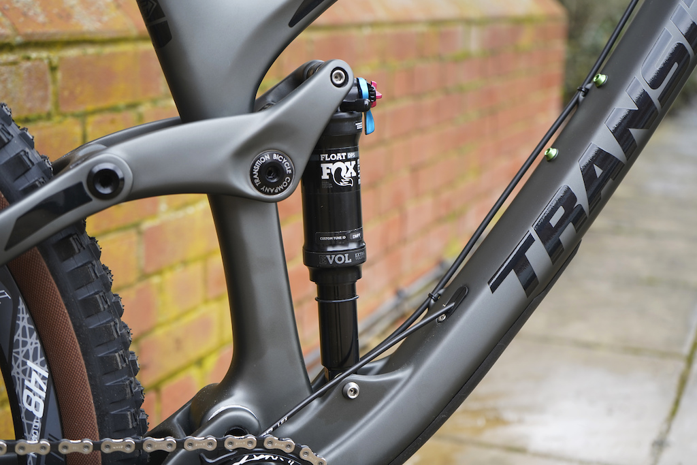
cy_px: 232
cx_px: 348
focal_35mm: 56
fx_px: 1084
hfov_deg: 35.6
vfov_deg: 24.2
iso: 320
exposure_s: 1/100
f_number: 5
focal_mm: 56
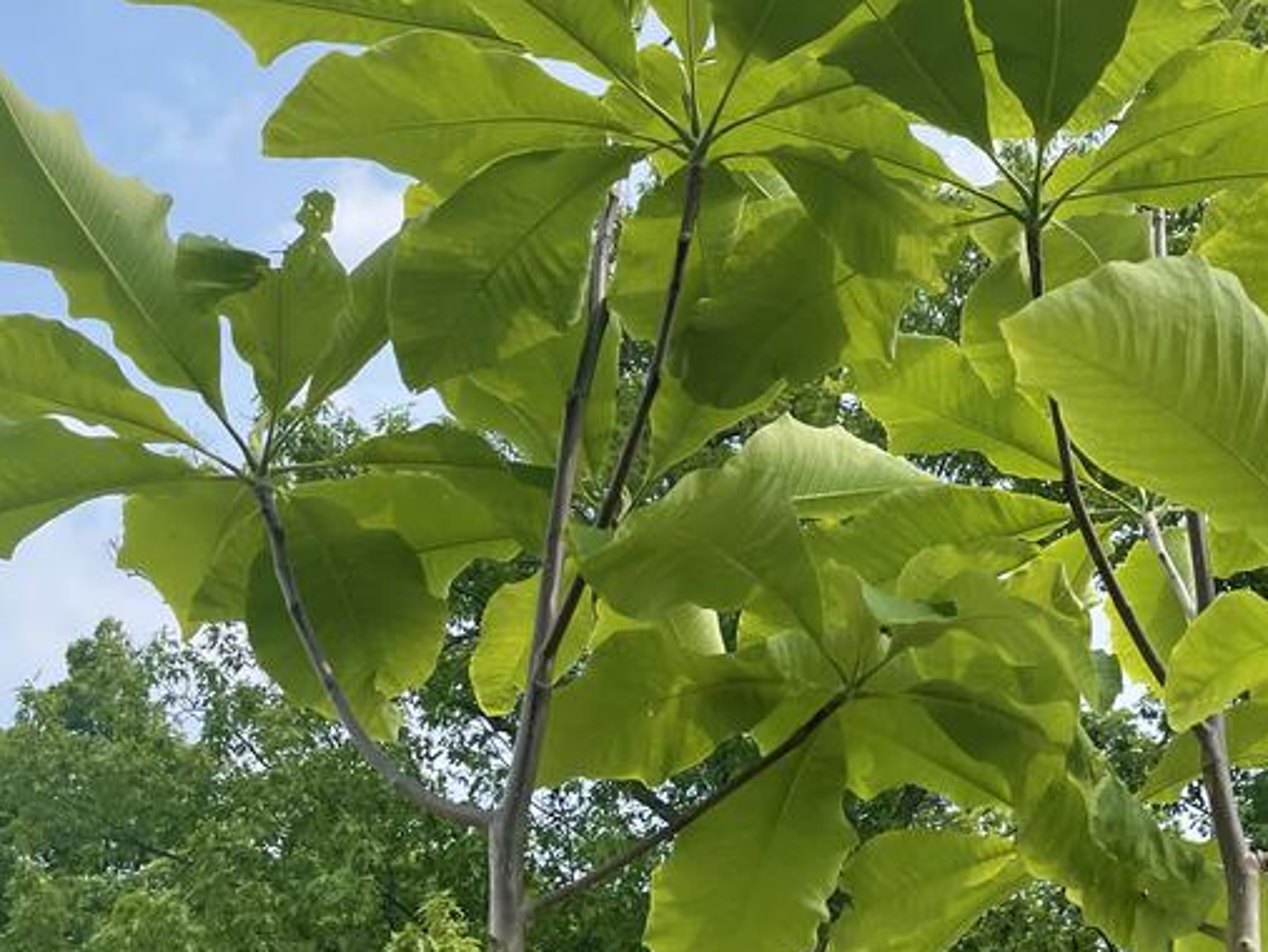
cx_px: 1040
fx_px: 2052
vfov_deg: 25.8
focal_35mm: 56
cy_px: 241
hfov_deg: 33.2
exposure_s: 1/4651
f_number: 1.6
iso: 32
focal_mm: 4.2
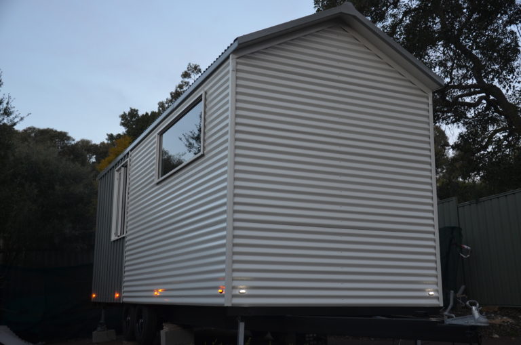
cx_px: 260
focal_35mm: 39
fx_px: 563
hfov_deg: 49.6
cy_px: 172
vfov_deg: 34.1
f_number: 4
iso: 560
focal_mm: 26
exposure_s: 1/60
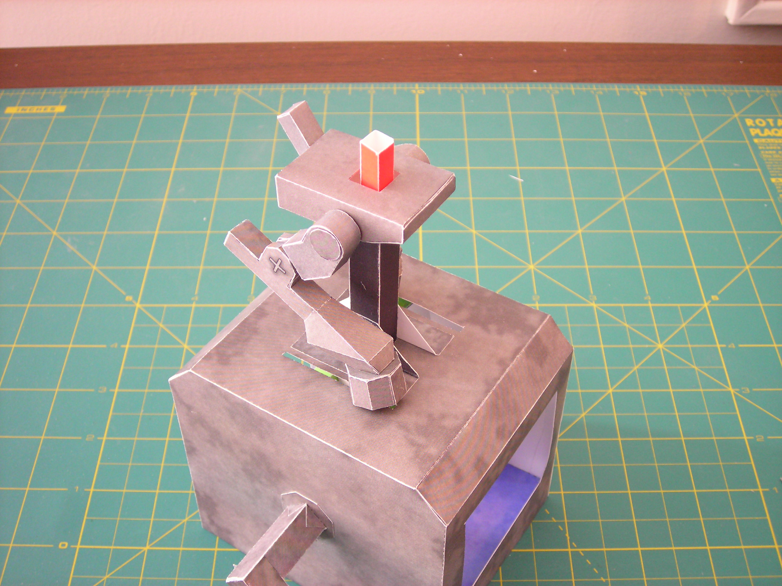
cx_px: 391
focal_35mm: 47
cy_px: 293
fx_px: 1062
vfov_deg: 30.9
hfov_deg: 40.4
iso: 132
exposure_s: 1/3.9
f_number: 3.4
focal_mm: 7.8
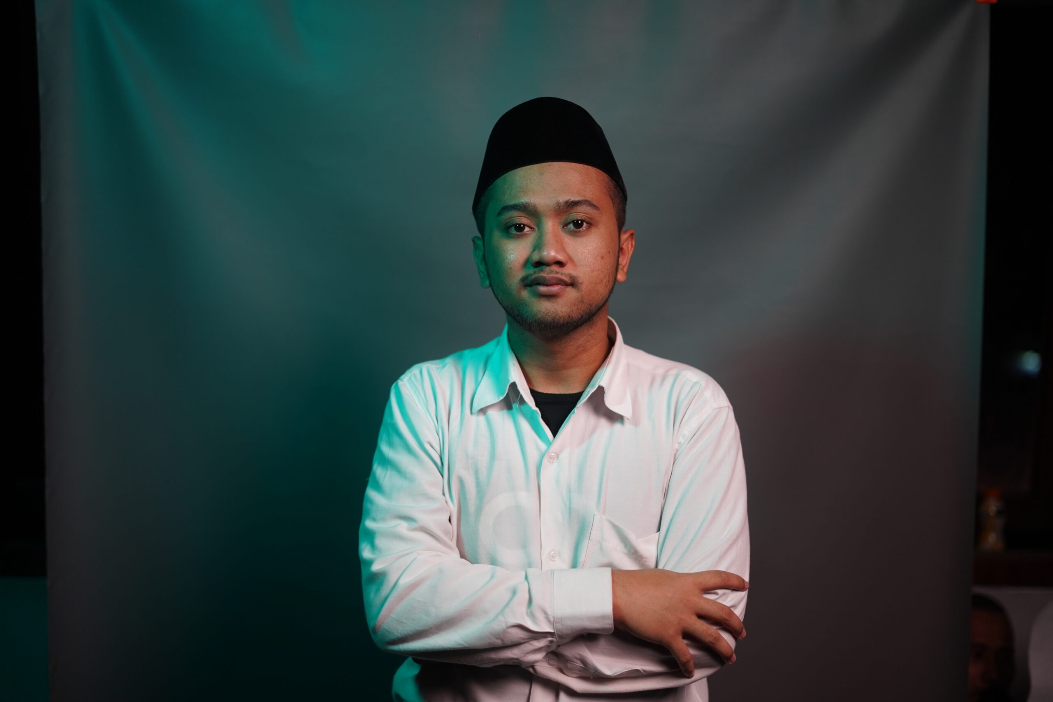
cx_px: 526
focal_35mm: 50
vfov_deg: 27.0
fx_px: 1462
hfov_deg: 39.6
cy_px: 351
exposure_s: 1/160
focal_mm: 50
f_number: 1.8
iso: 400
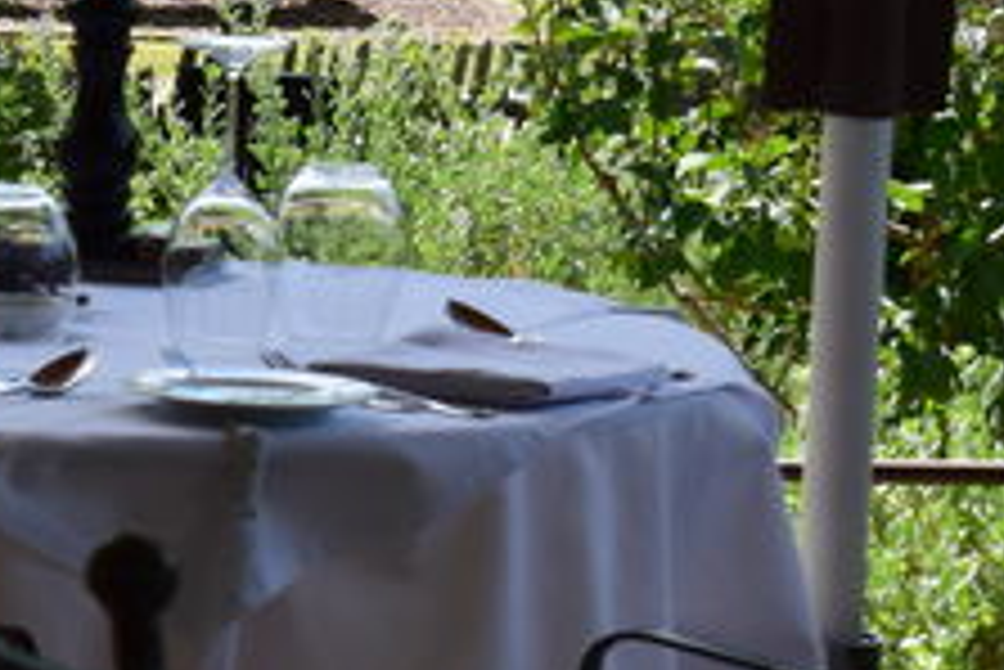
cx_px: -770
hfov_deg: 8.7
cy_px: 333
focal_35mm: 226
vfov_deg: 6.1
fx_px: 6307
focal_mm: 40
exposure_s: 1/320
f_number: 10
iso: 400
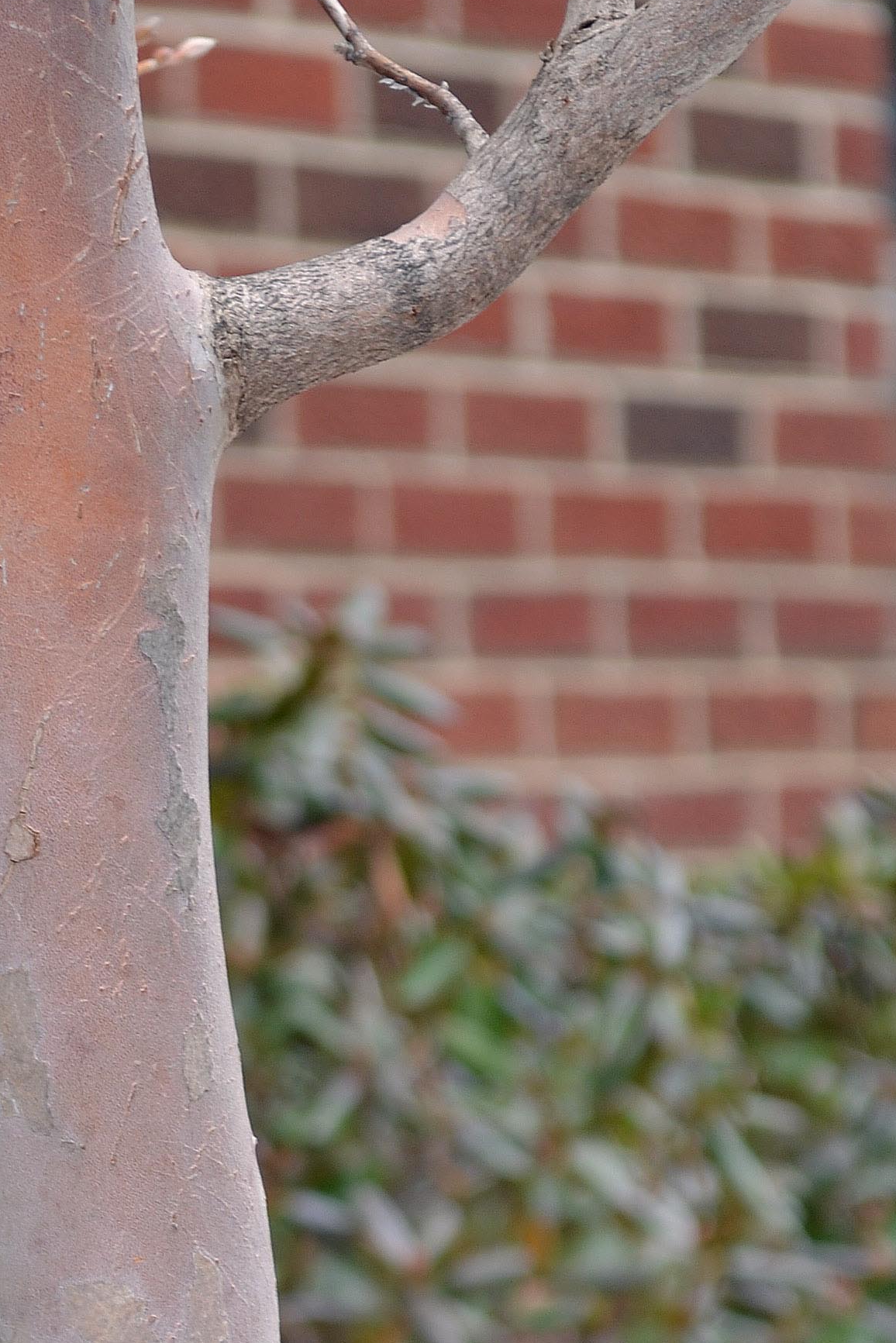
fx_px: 8184
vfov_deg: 9.3
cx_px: 122
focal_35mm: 219
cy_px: 1241
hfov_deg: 6.3
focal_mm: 55
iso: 100
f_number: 5.6
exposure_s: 1/30
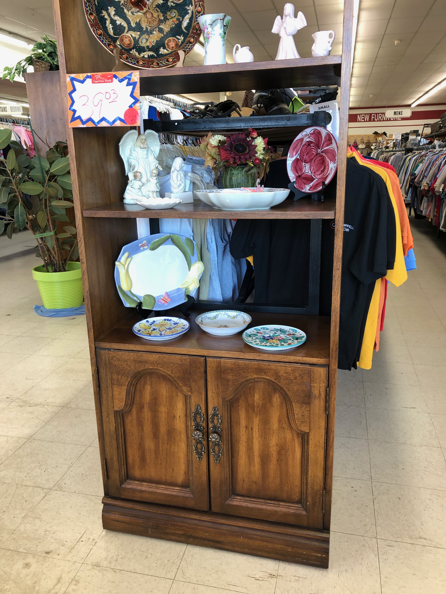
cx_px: 223
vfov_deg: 63.4
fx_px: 481
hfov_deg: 49.7
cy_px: 297
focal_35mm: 28
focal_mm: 3.99
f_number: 1.8
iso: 25
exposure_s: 1/30
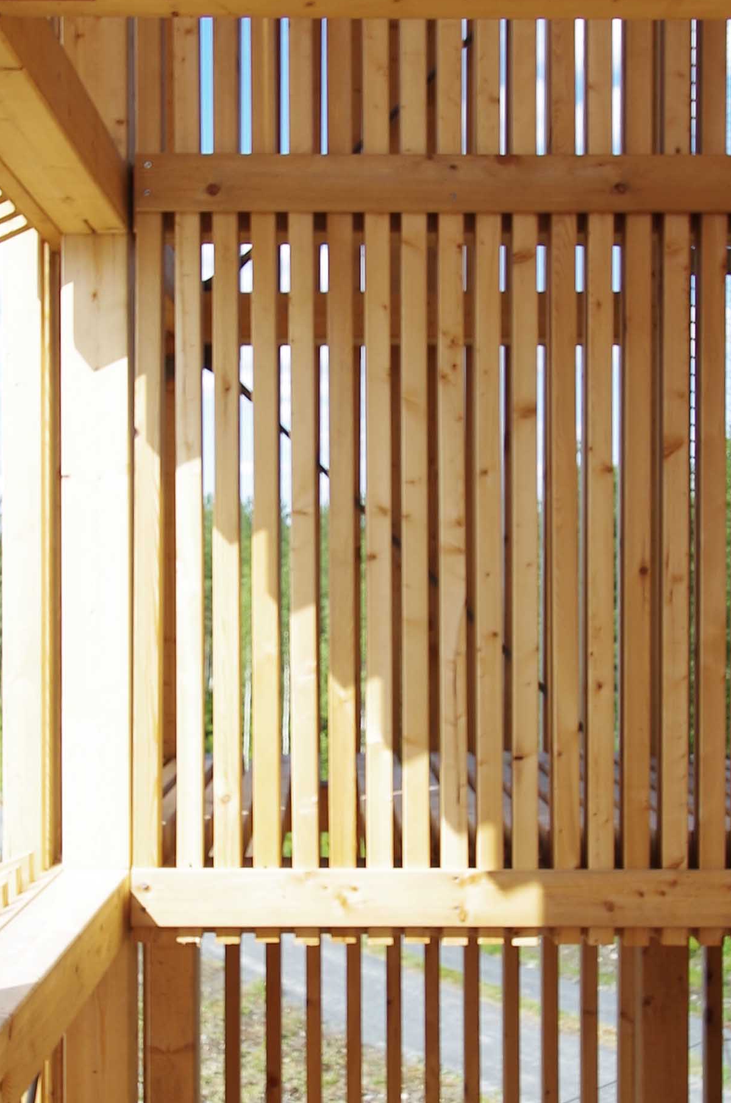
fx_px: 1499
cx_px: 398
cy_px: 645
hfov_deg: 27.4
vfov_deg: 40.3
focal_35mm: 49
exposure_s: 1/250
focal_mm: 11.88
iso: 100
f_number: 5.6
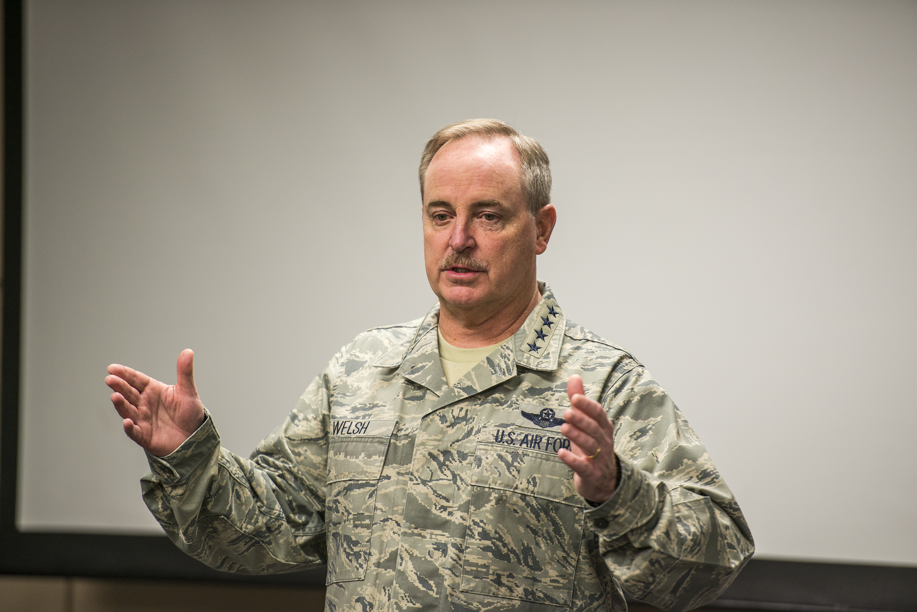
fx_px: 5096
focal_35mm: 200
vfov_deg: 6.9
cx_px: 458
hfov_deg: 10.3
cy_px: 306
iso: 500
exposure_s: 1/125
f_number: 2.8
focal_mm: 200
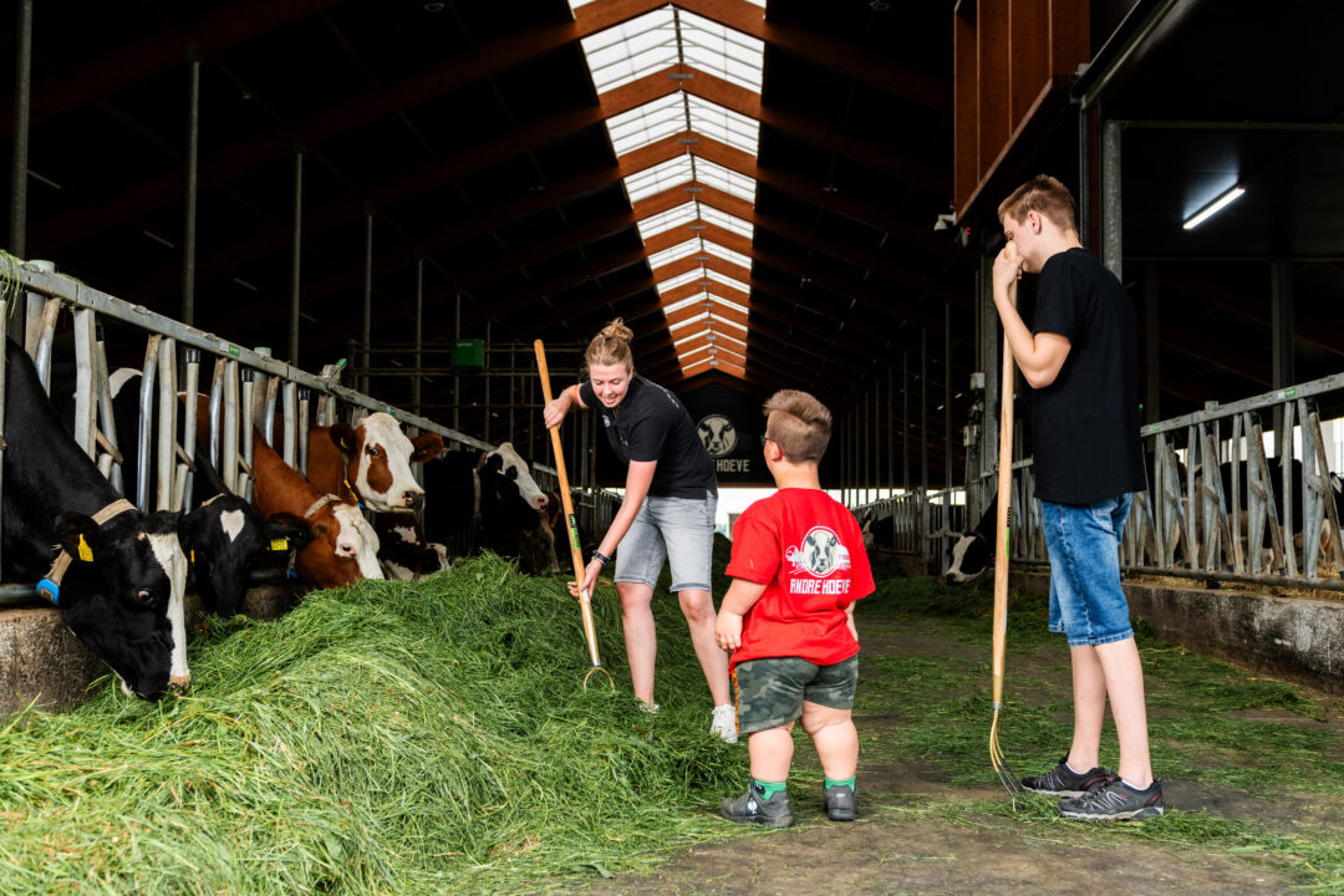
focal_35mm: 29
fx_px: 1083
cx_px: 672
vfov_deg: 45.0
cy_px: 448
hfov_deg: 63.7
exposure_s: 1/250
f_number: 4
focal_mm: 29
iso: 800
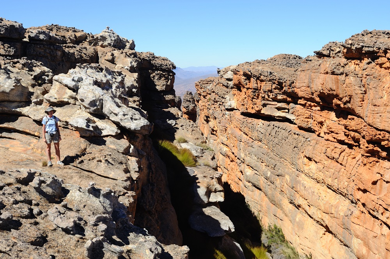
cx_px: 195
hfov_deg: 44.5
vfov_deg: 30.5
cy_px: 130
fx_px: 476
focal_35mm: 44
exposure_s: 1/100
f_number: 16
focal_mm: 44
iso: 200
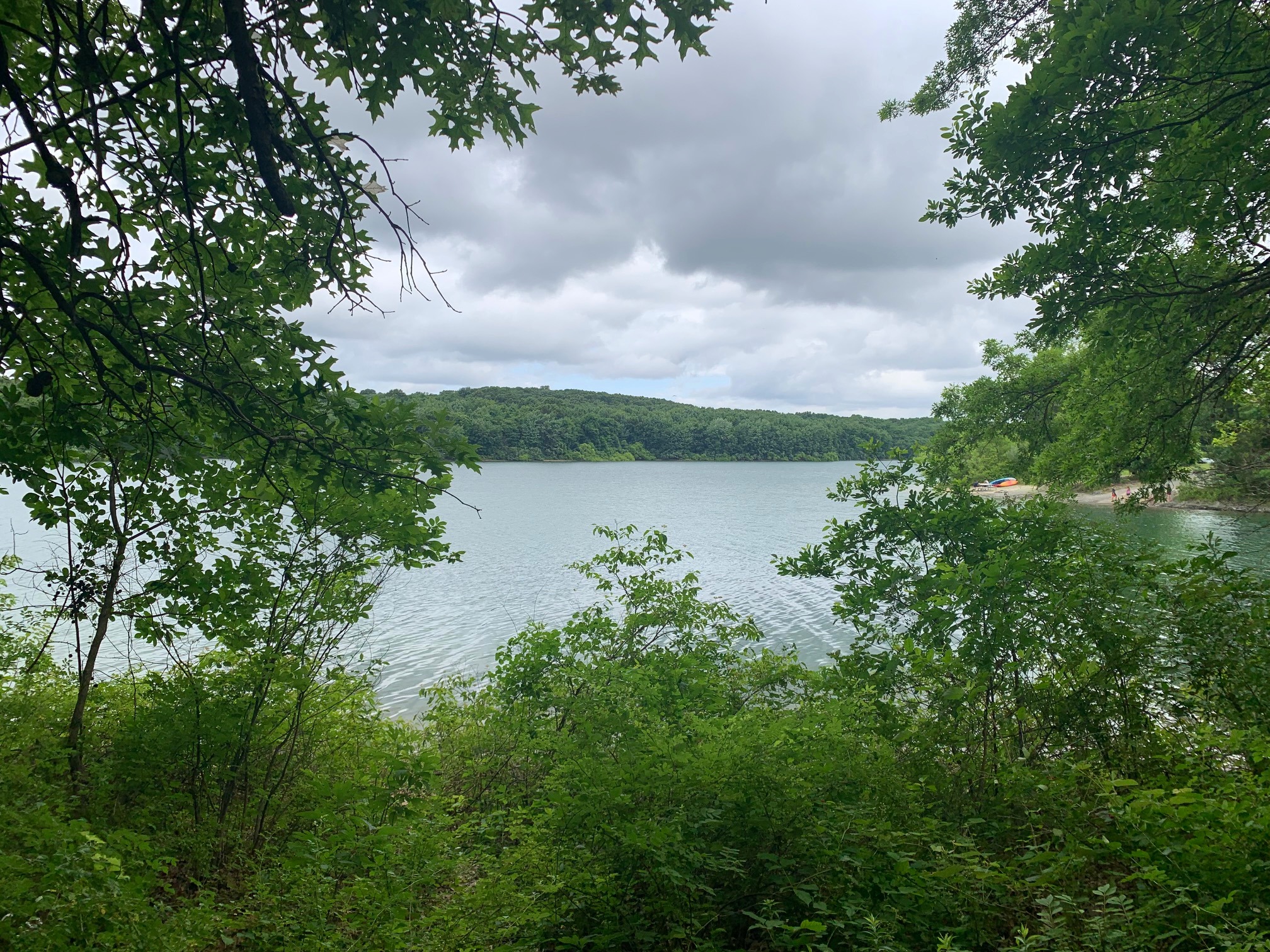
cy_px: 476
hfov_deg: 67.3
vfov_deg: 53.1
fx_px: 954
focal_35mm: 26
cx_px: 635
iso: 25
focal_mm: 4.25
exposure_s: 1/1468
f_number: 1.8
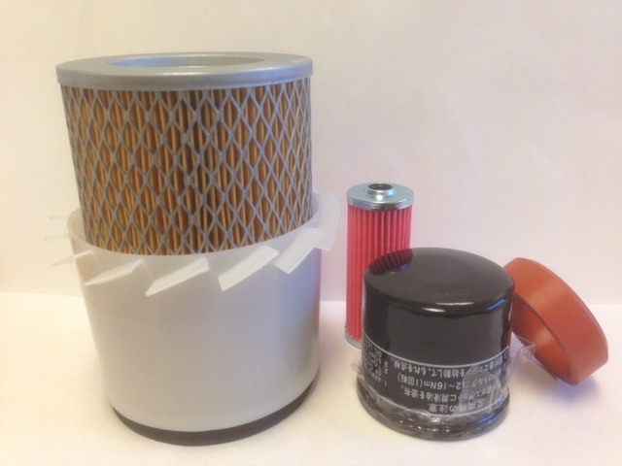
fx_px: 593
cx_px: 311
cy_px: 233
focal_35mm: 33
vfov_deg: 42.9
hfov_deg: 55.4
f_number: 2.4
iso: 125
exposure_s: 1/20
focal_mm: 4.12
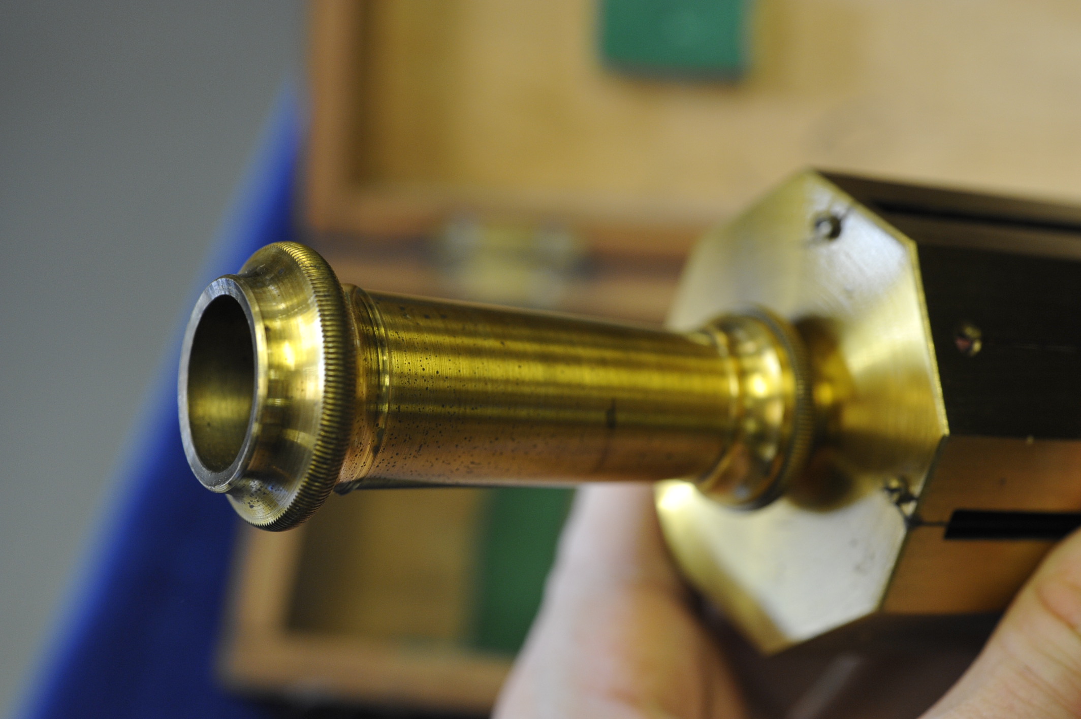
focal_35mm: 60
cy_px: 360
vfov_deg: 22.6
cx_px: 540
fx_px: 1800
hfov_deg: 33.4
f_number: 6.3
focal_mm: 60
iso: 1600
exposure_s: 1/160
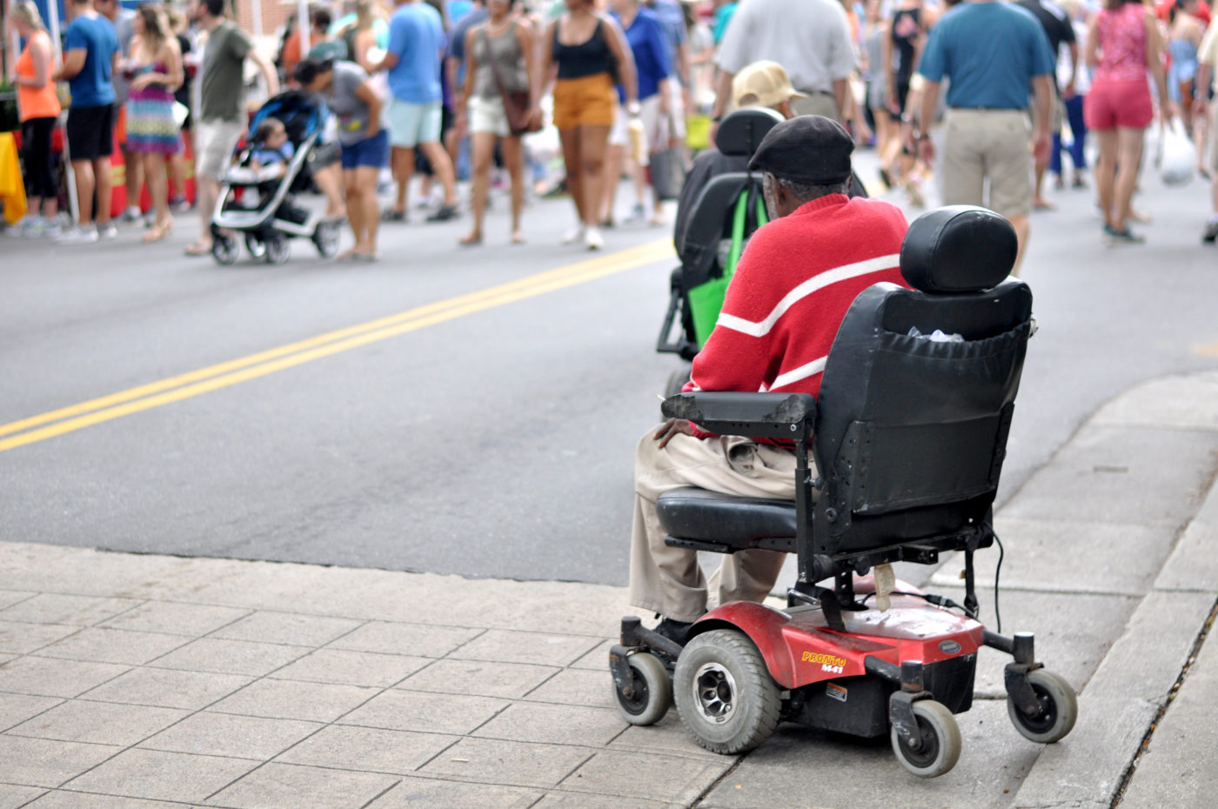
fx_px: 2535
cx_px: 609
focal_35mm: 75
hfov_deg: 27.0
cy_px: 404
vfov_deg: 18.1
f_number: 1.8
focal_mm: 50
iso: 400
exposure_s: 1/400
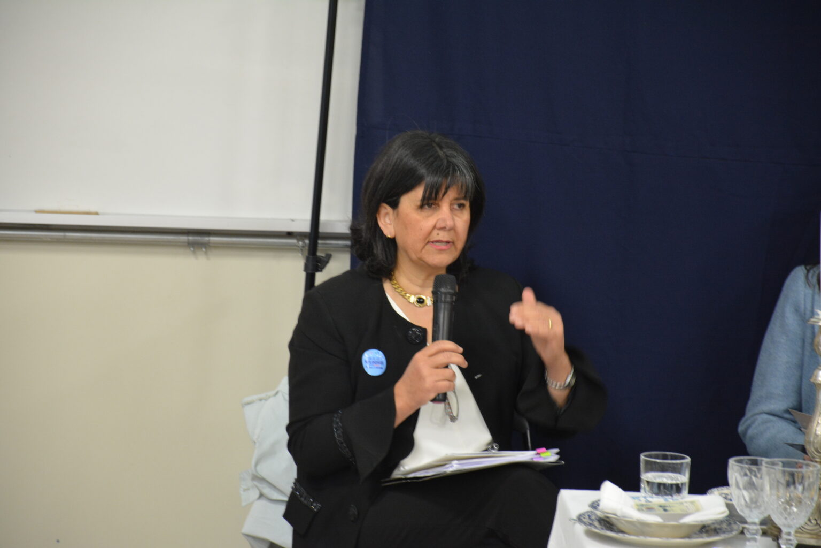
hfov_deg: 9.8
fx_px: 4789
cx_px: 410
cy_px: 274
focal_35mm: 210
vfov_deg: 6.5
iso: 1250
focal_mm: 140
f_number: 5.6
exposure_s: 1/13
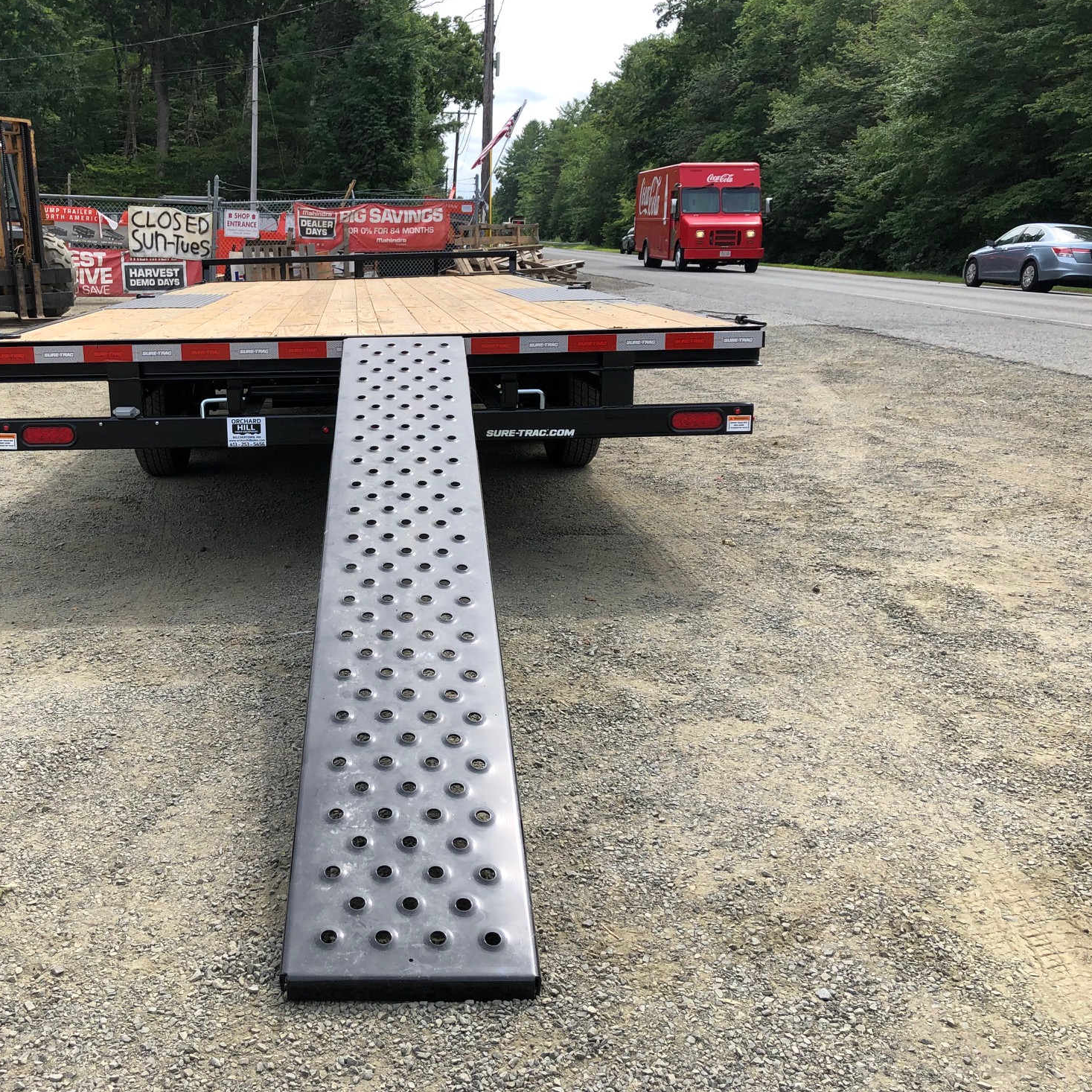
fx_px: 1213
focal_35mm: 34
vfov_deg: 48.5
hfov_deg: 47.7
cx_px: 374
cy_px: 548
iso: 20
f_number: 1.8
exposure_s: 1/1333
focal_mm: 3.99
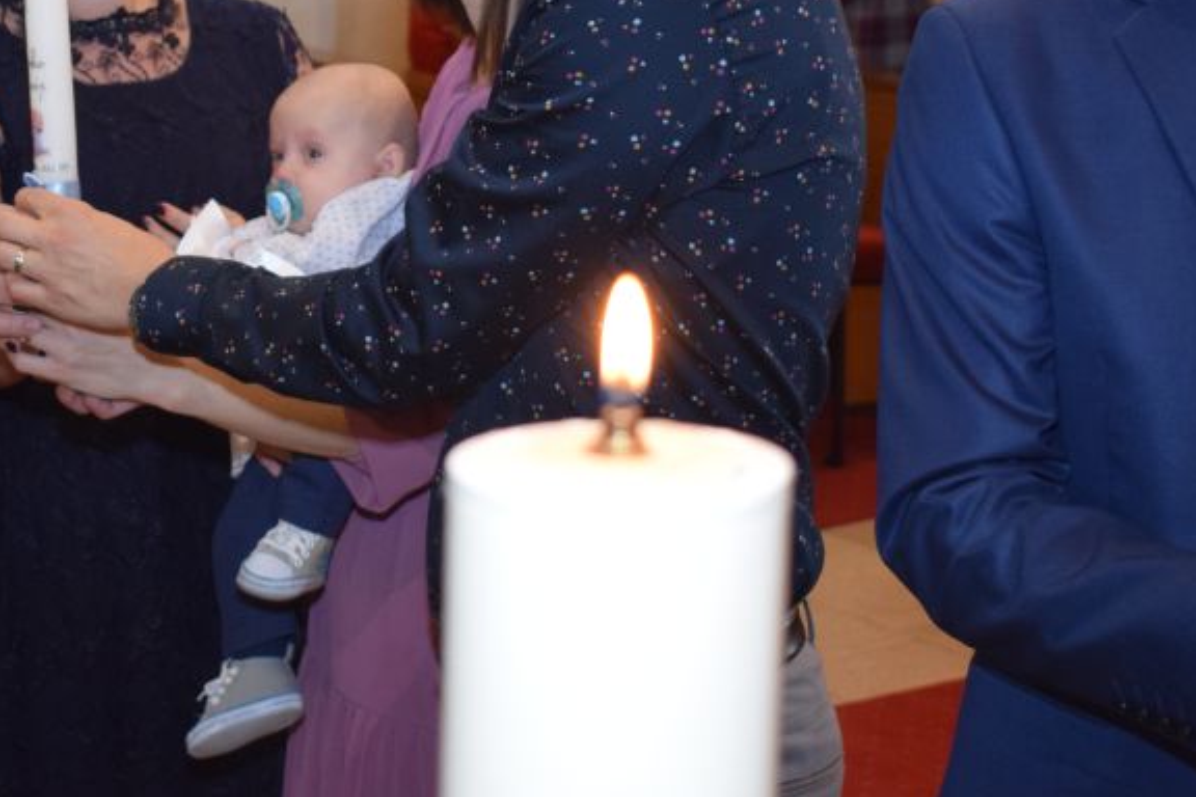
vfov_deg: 13.6
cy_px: 87
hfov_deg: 20.2
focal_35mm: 100
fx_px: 3322
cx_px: 295
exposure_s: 1/60
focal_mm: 32
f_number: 4.5
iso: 1250
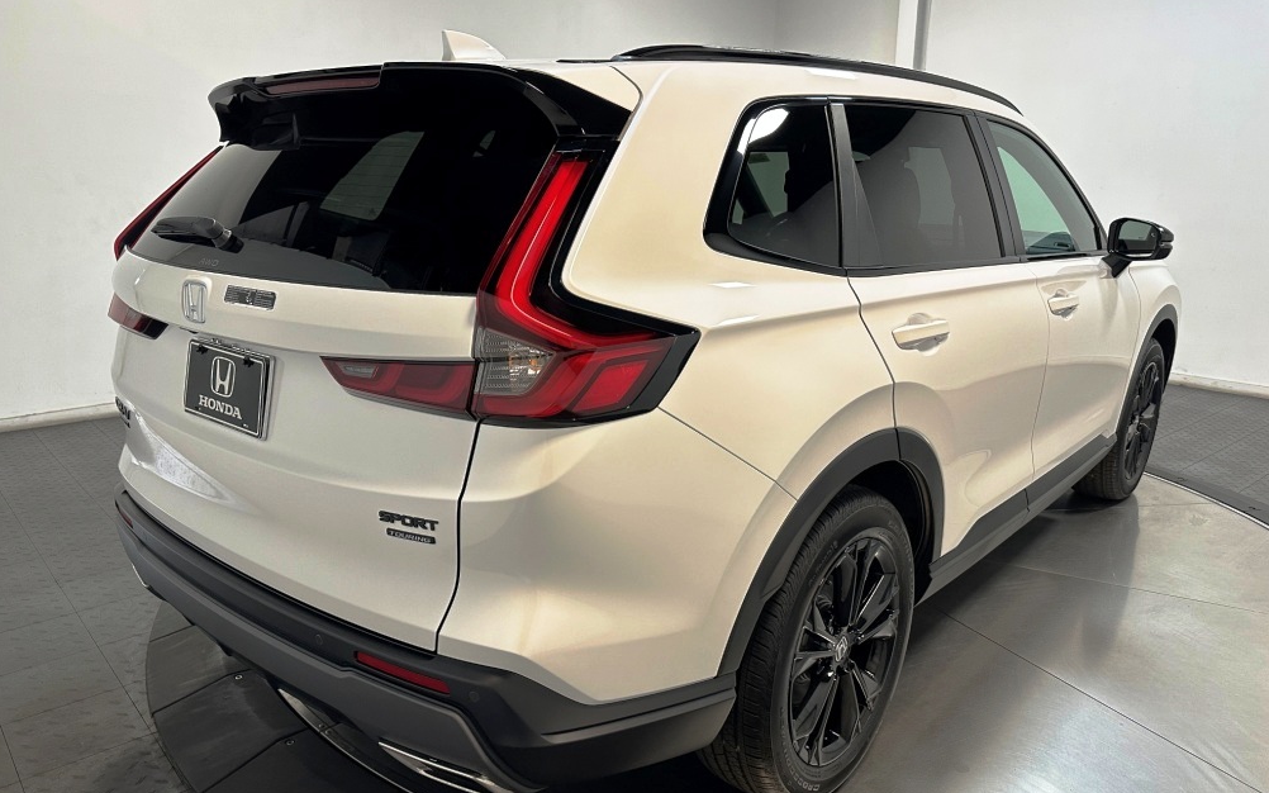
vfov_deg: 47.5
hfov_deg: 70.4
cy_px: 433
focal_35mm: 26
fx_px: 899
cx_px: 622
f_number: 1.78
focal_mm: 6.86
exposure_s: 1/60
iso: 200
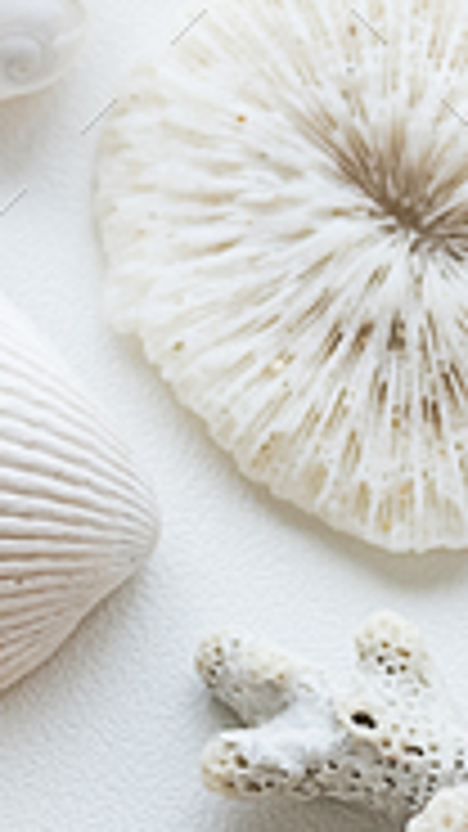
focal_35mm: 250
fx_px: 5518
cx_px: -418
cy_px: 142
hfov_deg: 4.8
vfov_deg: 8.6
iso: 500
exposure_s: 1/250
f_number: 4
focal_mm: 50
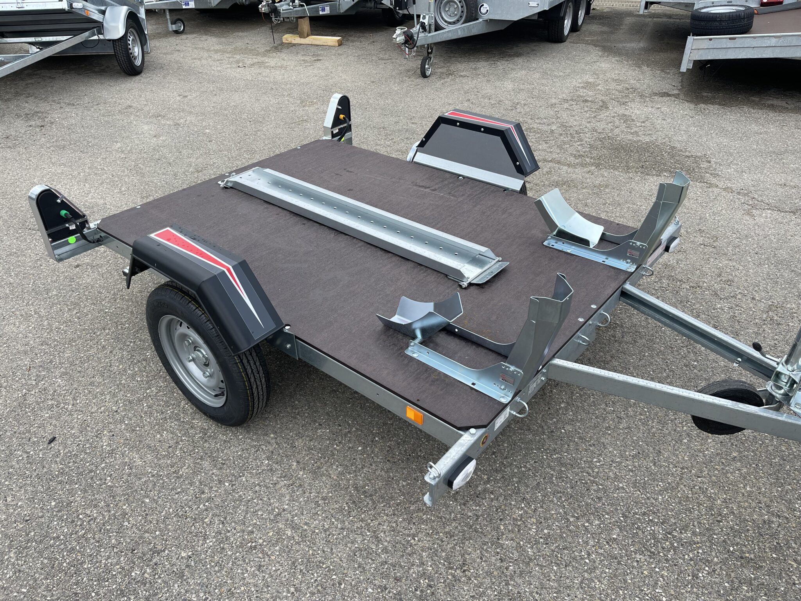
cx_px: 400
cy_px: 300
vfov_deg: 53.1
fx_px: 602
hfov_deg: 67.3
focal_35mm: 26
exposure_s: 1/672
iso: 32
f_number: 1.6
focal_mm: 5.1
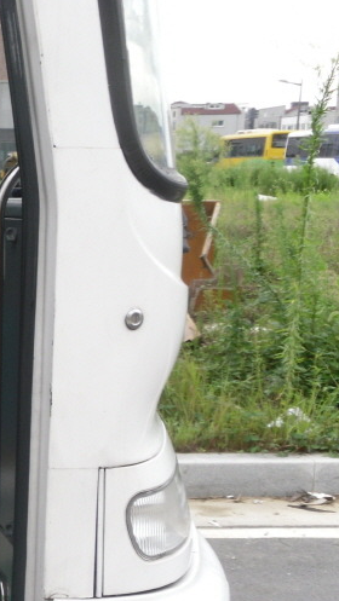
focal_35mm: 101
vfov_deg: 21.0
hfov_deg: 11.3
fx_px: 1612
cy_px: 440
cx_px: -251
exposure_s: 1/59
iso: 100
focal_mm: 6.3
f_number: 3.5
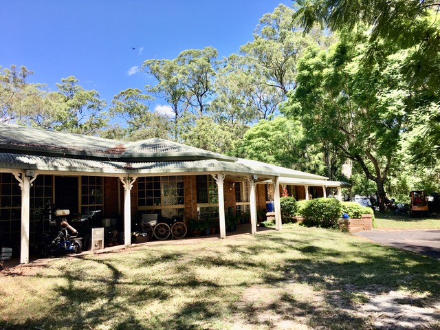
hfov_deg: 61.7
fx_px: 369
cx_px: 220
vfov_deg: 48.2
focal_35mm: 29
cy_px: 165
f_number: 2.2
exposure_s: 1/651
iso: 25
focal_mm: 4.15
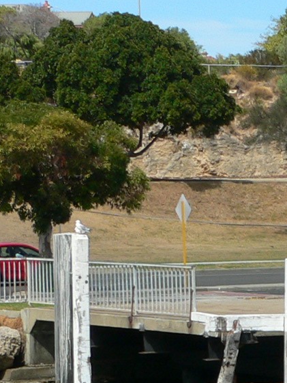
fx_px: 2420
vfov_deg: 9.0
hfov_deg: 6.6
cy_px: 410
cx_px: 584
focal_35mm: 219
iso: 80
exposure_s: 1/500
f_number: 4.6
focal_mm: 9.9
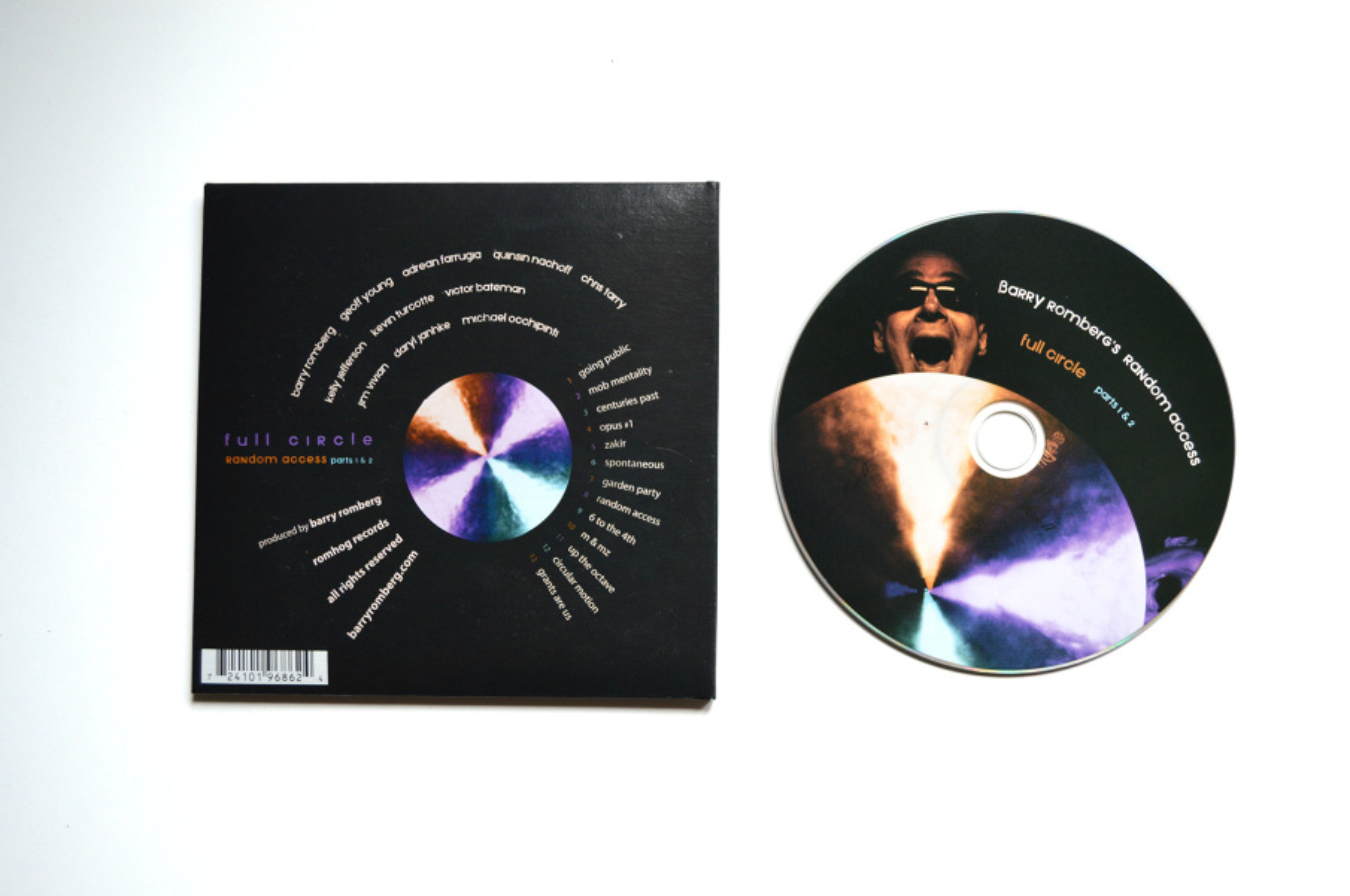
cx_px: 675
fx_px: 1348
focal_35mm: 36
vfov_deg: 36.8
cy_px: 448
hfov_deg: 53.2
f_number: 5
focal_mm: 24
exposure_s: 1/100
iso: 400
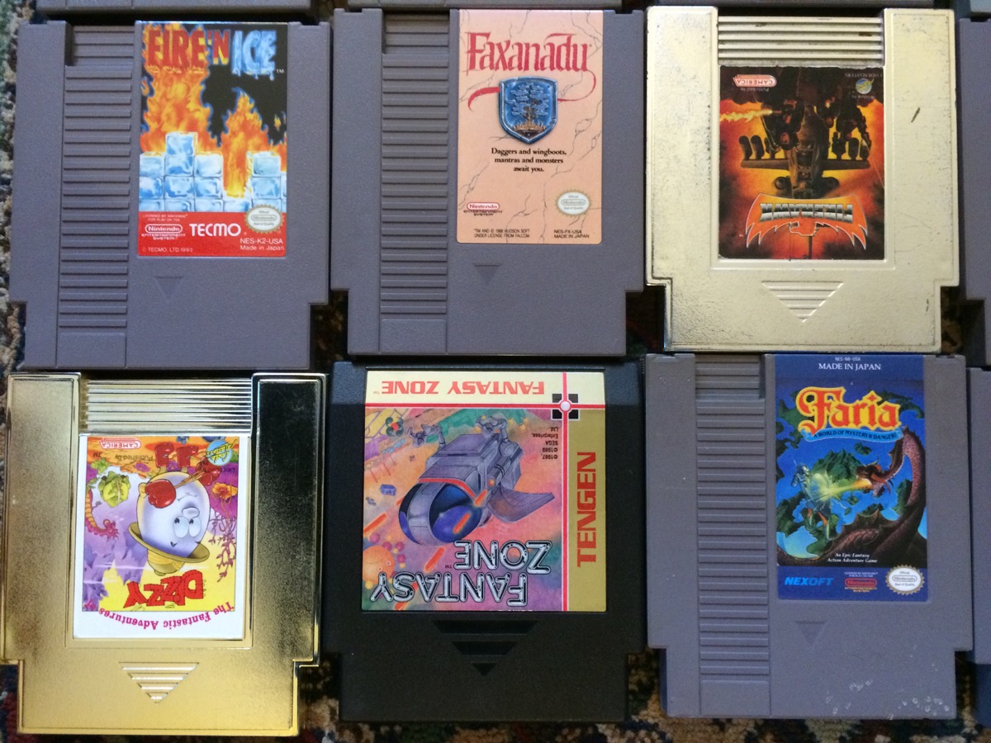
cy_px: 372
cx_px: 496
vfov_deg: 48.2
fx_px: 830
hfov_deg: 61.7
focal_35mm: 29
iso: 320
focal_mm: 4.15
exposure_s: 1/15
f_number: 2.2
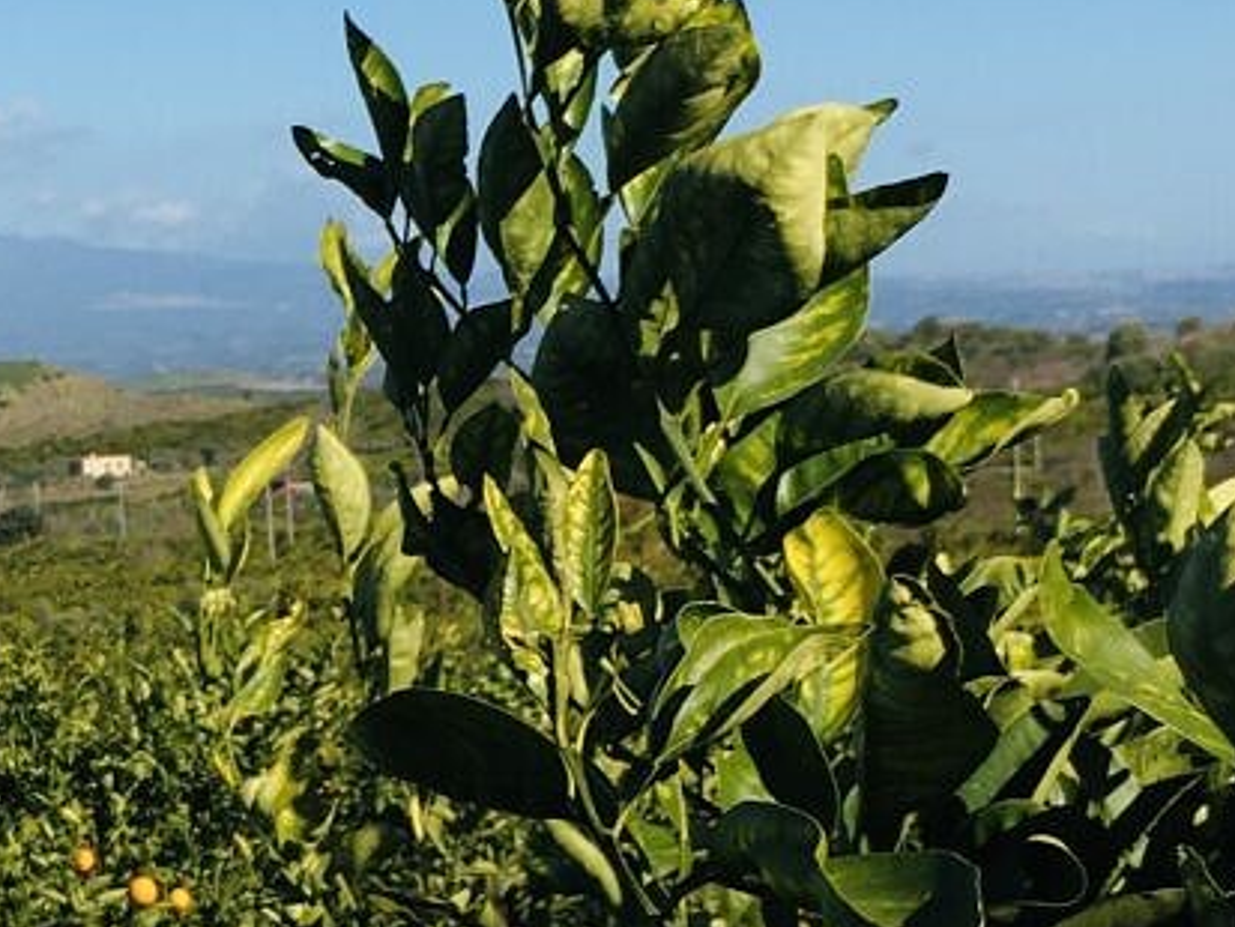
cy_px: 783
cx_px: 105
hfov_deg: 19.1
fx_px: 3604
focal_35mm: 101
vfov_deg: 14.5
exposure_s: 1/1832
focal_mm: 4.15
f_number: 2.2
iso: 25
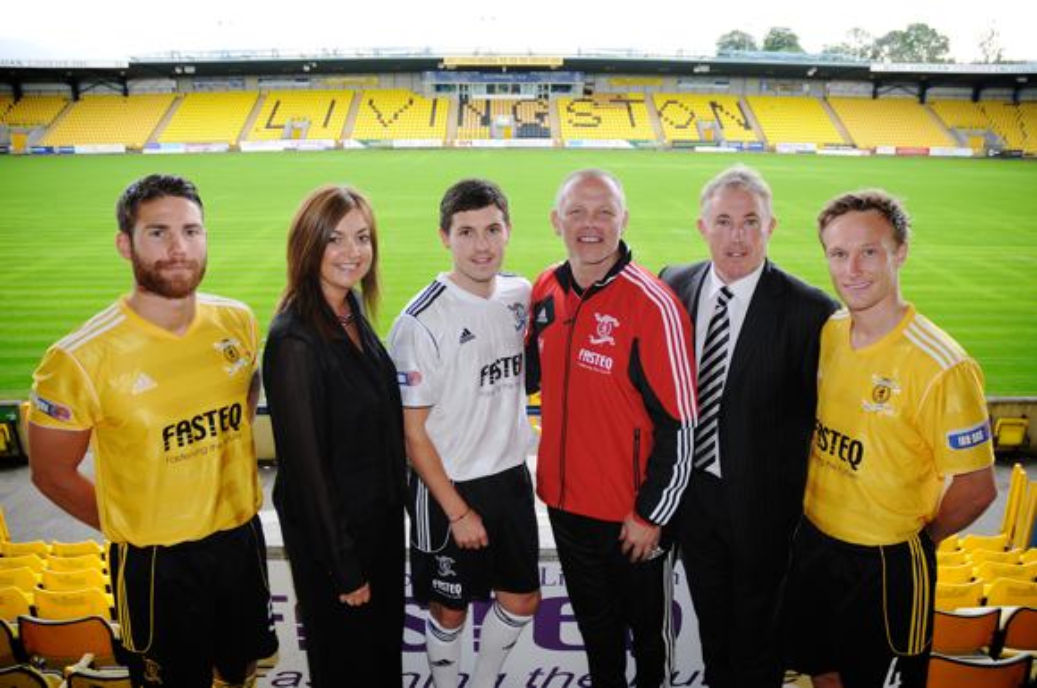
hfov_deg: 67.5
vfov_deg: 47.8
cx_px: 518
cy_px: 344
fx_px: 777
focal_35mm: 27
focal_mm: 18
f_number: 3.5
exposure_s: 1/100
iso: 200
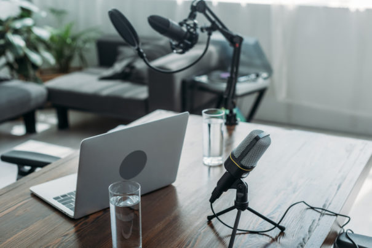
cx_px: 186
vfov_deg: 27.0
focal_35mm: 50
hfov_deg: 39.6
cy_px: 124
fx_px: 517
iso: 250
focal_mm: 50
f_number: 4
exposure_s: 1/200
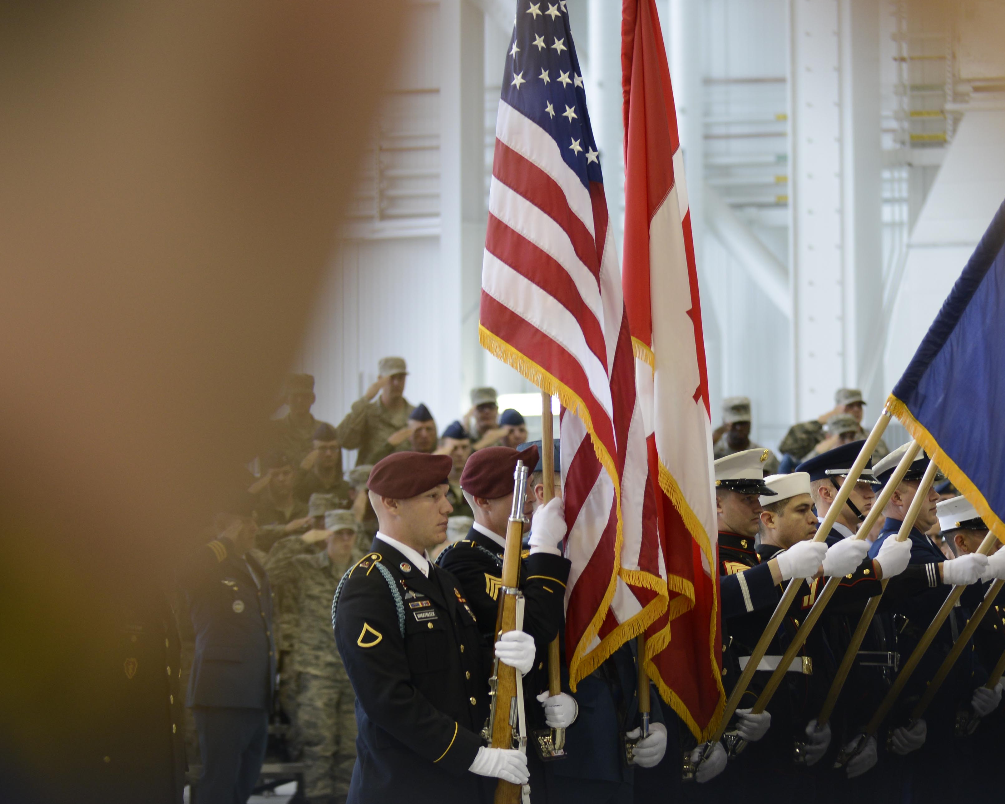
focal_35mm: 204
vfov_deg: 7.6
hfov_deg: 9.5
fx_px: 6067
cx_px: 714
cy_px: 555
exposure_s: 1/125
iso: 400
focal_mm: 95
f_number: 2.8
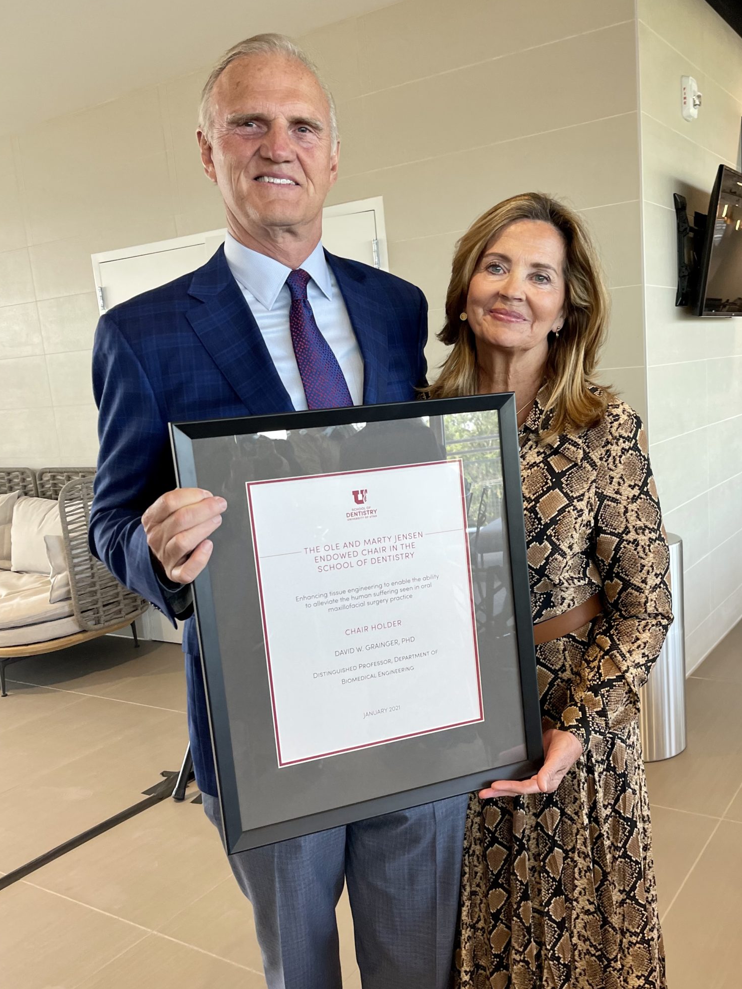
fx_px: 772
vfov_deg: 65.3
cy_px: 476
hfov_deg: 51.4
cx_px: 371
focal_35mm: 27
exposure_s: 1/120
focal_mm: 5.1
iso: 100
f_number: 1.6
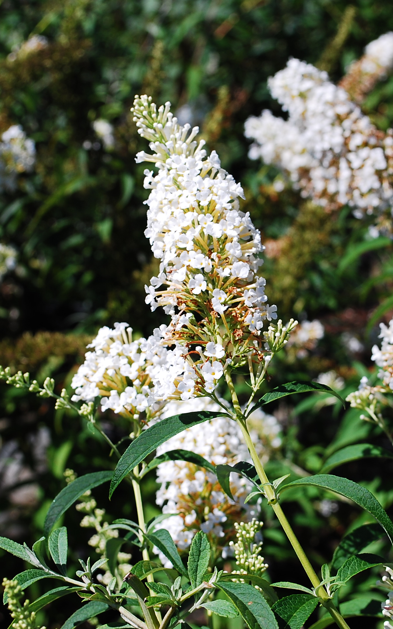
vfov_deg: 24.9
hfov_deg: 15.7
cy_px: 316
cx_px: 242
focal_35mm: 83
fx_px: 1422
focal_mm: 36
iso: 100
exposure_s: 1/320
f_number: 9
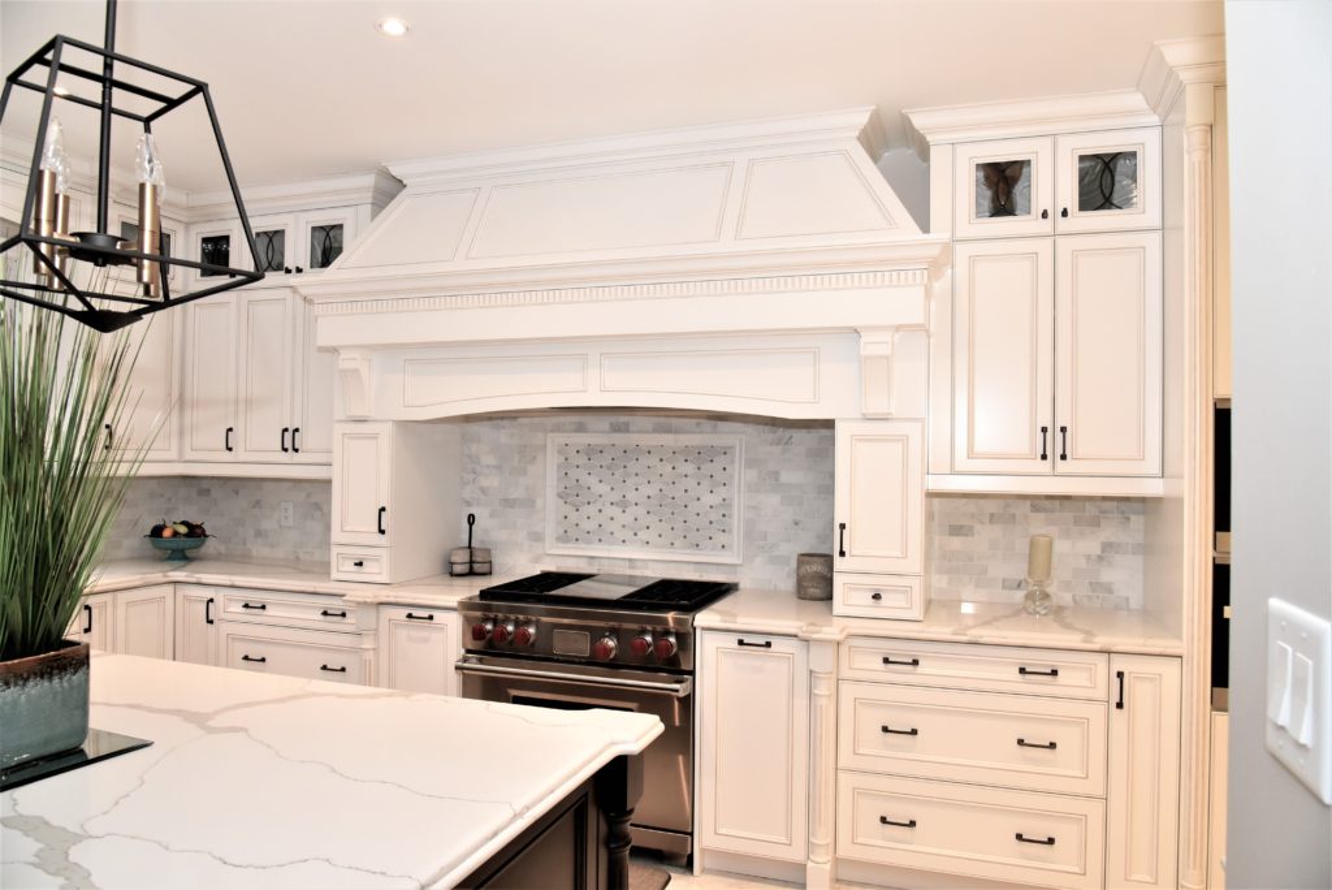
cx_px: 666
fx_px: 888
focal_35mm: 24
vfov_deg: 53.2
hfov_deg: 73.7
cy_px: 445
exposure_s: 1/60
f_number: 8
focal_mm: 24
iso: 2500
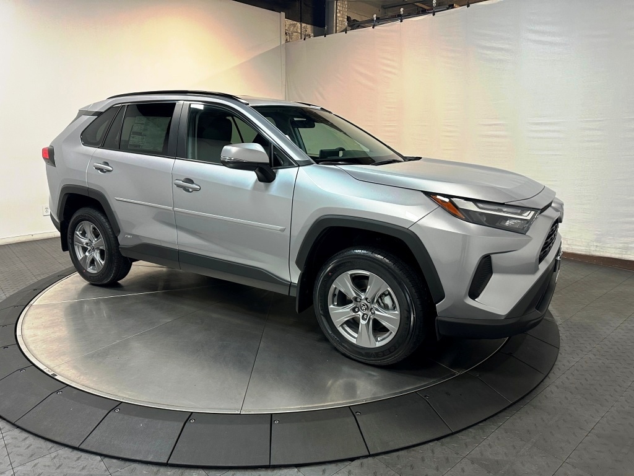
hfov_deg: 71.6
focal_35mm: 24
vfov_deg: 56.8
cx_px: 317
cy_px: 238
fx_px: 440
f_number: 1.78
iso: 250
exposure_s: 1/60
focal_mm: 6.86
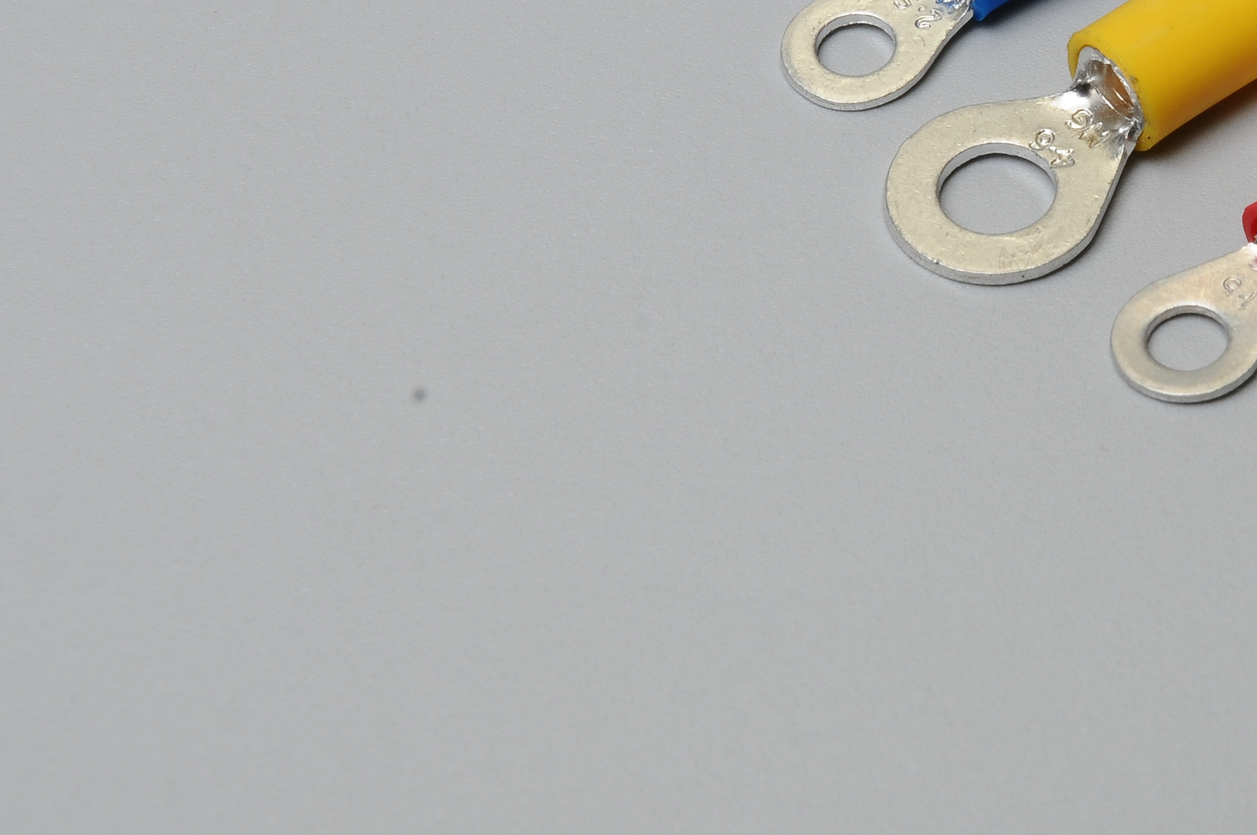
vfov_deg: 6.4
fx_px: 7428
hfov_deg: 9.6
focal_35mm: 213
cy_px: 140
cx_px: 1062
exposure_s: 1/60
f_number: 22
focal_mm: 70
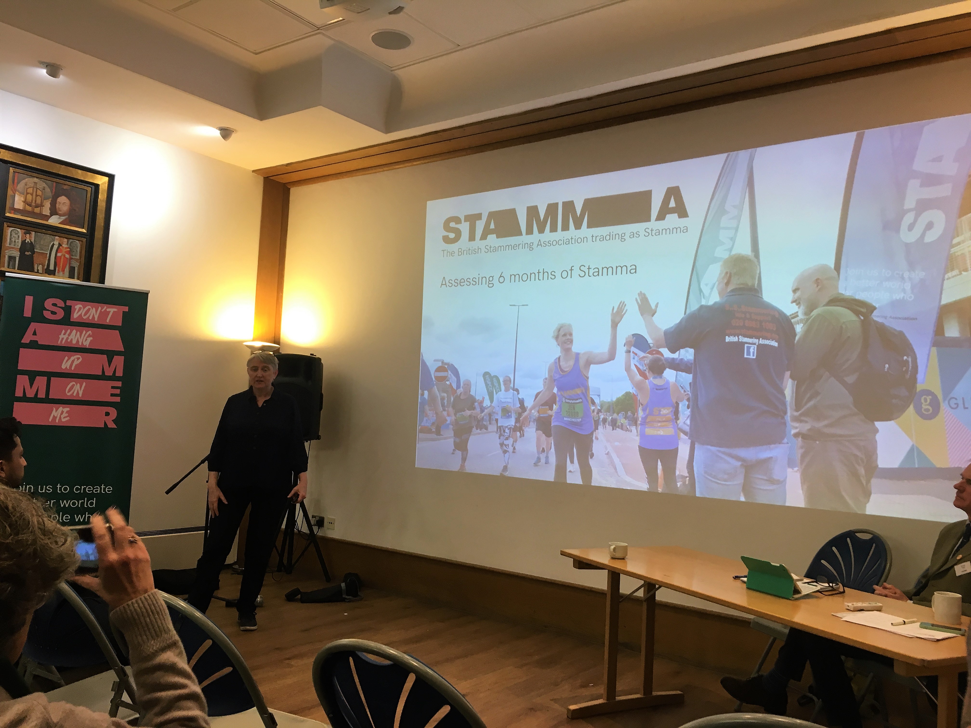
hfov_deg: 61.7
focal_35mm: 29
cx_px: 486
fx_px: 813
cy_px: 364
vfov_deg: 48.2
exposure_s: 1/33
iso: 64
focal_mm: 4.15
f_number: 2.2
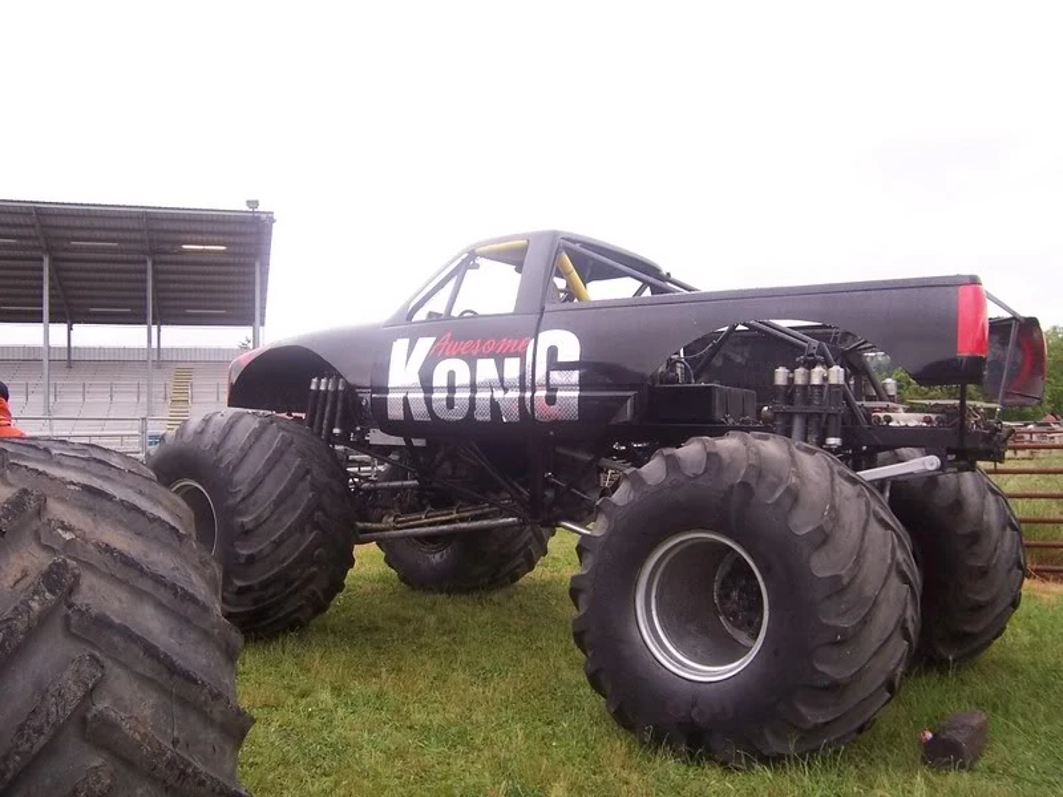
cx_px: 532
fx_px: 1013
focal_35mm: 33
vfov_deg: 42.9
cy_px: 398
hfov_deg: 55.4
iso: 80
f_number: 3.4
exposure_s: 1/125
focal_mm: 5.5
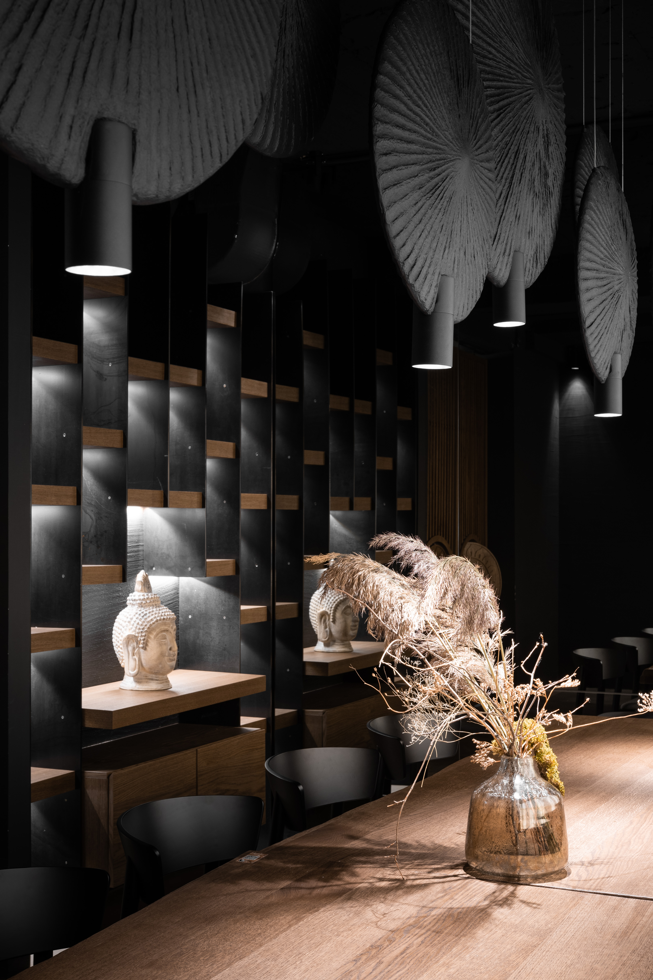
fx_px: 1251
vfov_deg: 42.7
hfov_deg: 29.2
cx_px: 326
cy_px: 490
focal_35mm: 46
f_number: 10
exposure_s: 1.6
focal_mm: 31
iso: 100
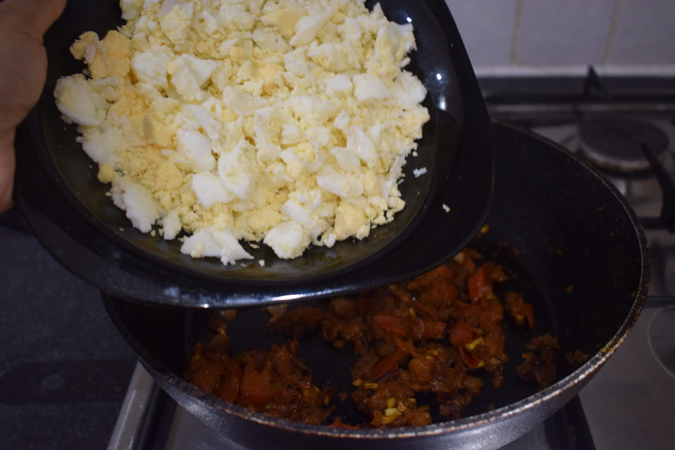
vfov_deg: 36.9
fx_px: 675
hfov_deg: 53.1
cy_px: 225
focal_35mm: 36
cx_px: 338
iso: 1400
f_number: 3.8
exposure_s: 1/30
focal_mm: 24
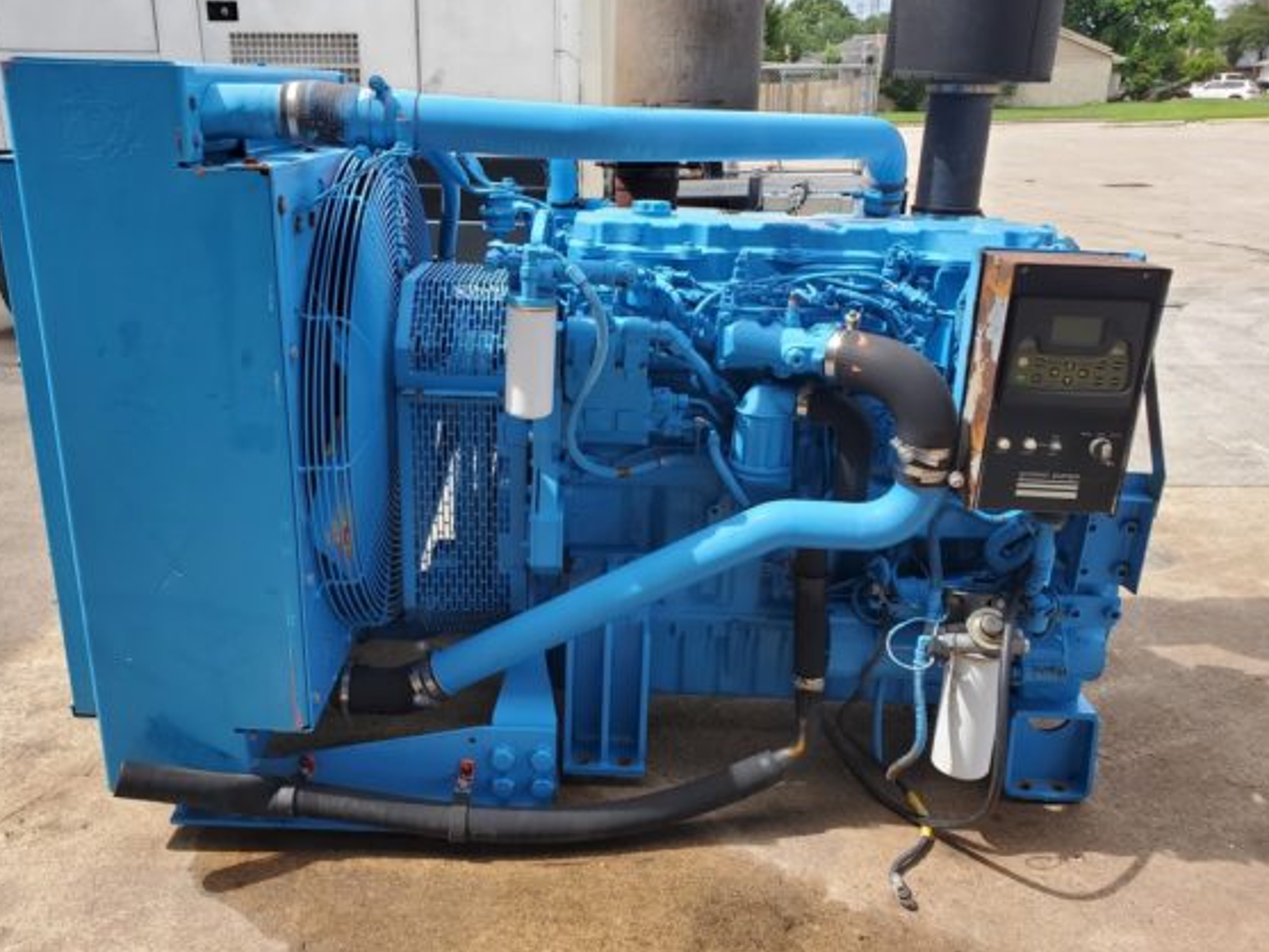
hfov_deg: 63.4
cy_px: 451
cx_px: 597
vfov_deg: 49.7
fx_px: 1027
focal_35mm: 28
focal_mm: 4.3
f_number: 2.4
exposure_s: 1/423
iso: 50
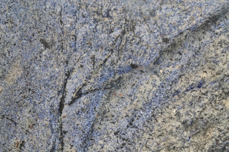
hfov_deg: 53.1
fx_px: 229
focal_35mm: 36
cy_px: 76
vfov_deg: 36.9
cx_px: 114
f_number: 11
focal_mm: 24
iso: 200
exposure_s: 1/320
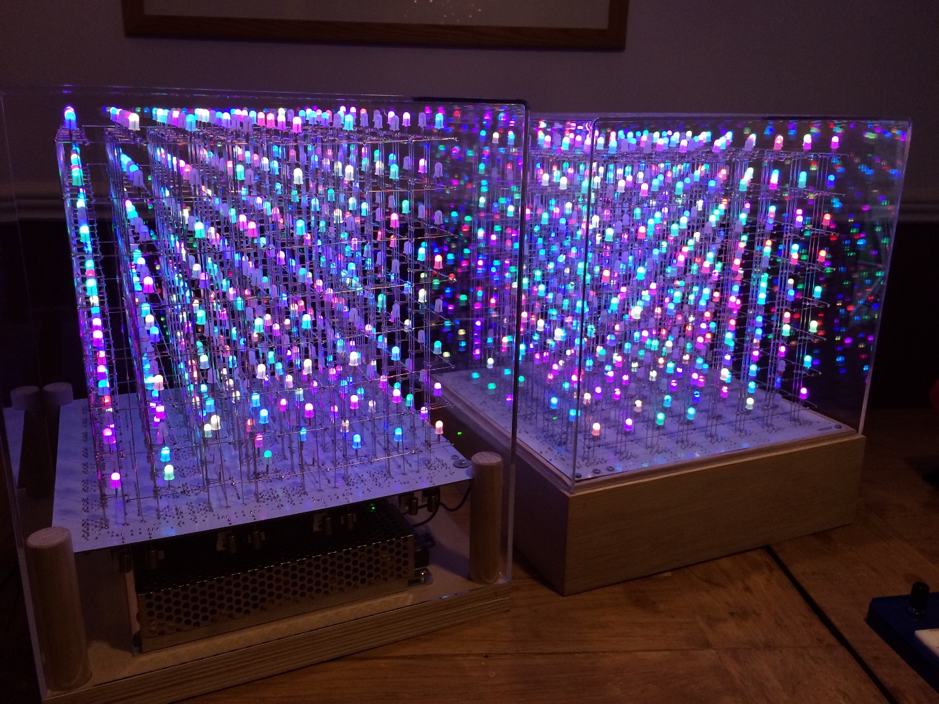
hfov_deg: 61.7
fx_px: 787
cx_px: 470
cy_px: 352
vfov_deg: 48.2
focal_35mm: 29
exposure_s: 1/33
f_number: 2.2
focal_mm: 4.15
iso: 80
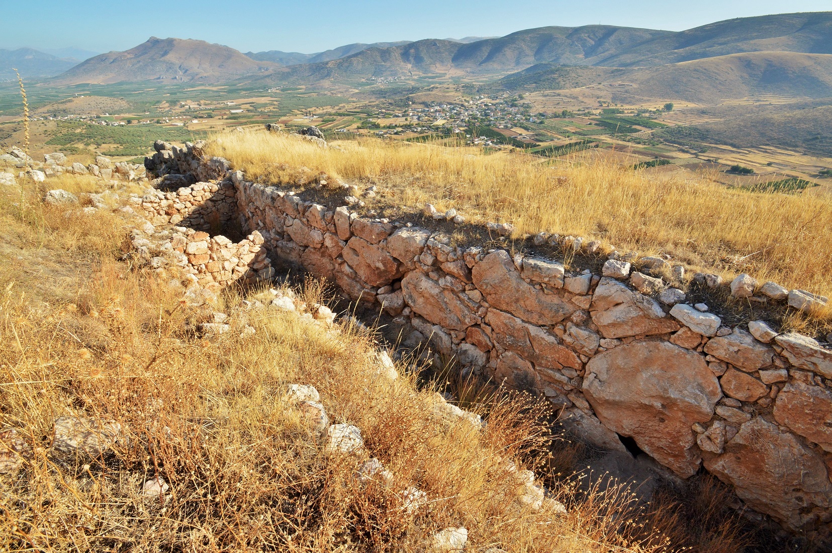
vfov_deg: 36.8
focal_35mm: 36
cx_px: 416
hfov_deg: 53.2
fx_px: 831
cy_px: 276
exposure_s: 1/400
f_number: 14
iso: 400
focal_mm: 24
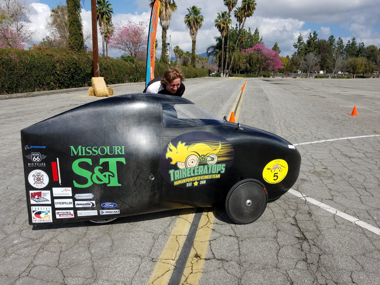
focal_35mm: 26
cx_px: 190
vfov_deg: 53.1
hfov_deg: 67.3
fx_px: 285
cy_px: 142
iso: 40
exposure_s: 1/3776
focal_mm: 4.2
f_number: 1.7
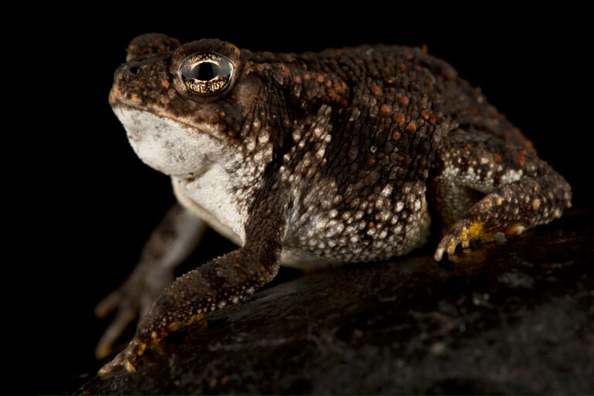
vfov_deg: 13.1
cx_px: 297
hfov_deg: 19.4
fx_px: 1733
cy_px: 198
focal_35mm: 105
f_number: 22
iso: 100
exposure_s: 1/200
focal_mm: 105
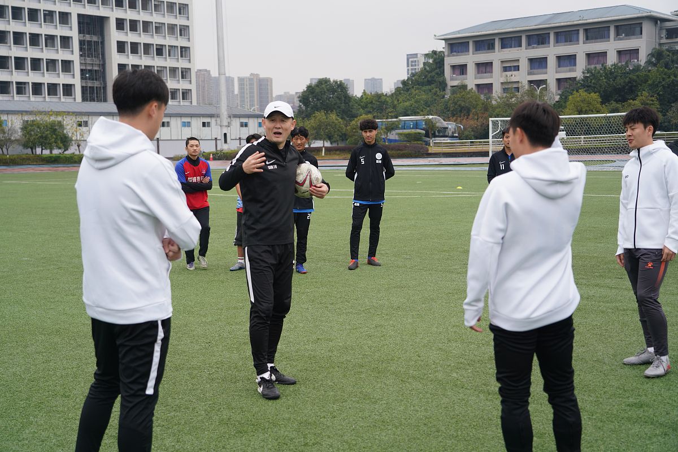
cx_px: 339
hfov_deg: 41.9
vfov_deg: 28.6
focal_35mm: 47
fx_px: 885
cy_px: 226
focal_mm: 47
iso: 200
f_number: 4
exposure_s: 1/500
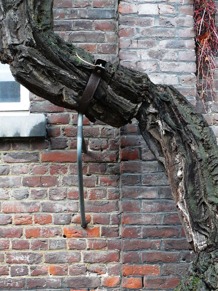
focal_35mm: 64
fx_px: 537
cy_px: 259
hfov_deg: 22.9
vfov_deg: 29.1
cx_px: 142
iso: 200
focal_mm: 7.4
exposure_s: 1/125
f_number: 3.2
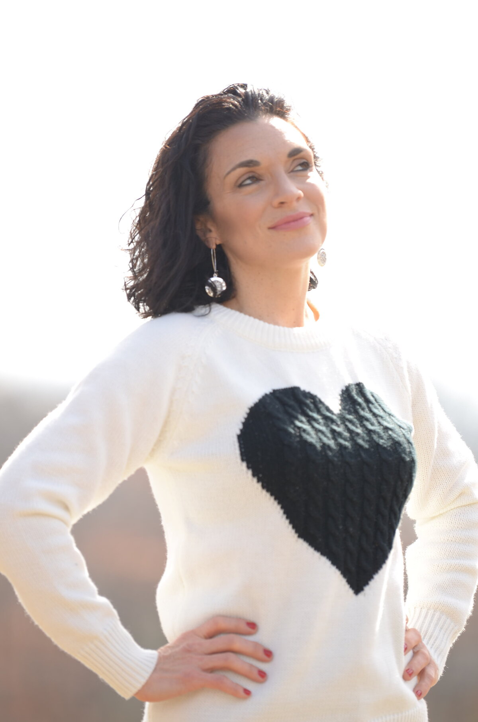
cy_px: 361
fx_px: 6002
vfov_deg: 6.9
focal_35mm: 300
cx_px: 239
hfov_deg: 4.6
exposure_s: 1/400
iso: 100
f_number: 3.2
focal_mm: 200
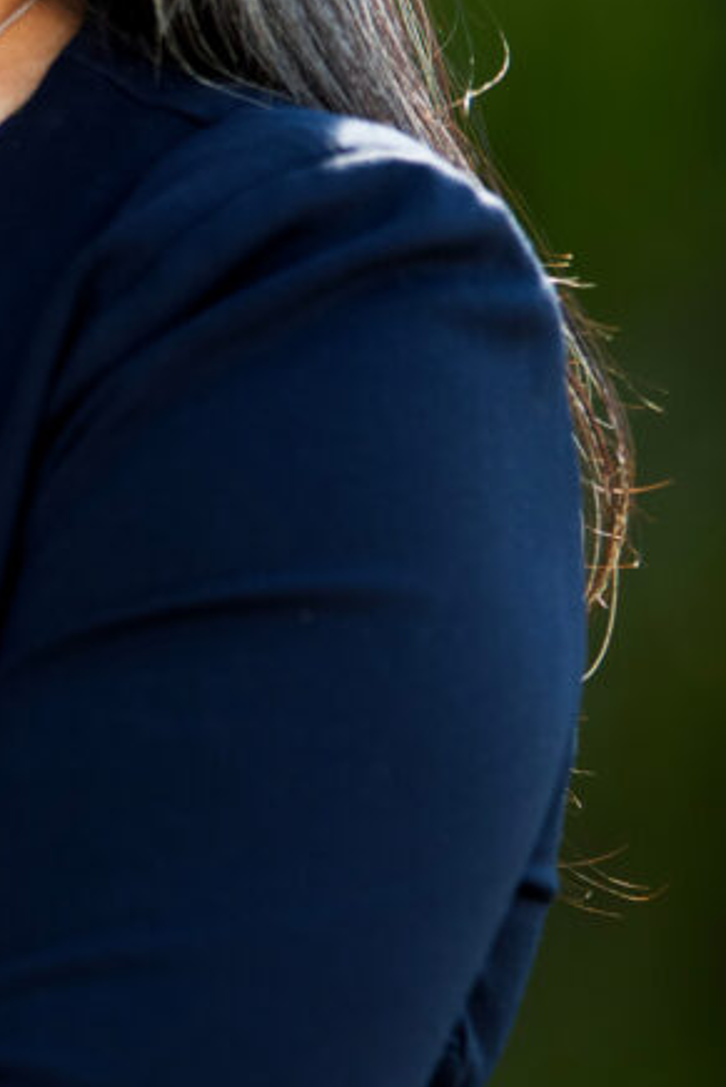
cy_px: 324
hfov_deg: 1.0
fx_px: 40741
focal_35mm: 1348
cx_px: -484
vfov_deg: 1.5
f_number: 3.2
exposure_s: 1/400
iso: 400
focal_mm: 400
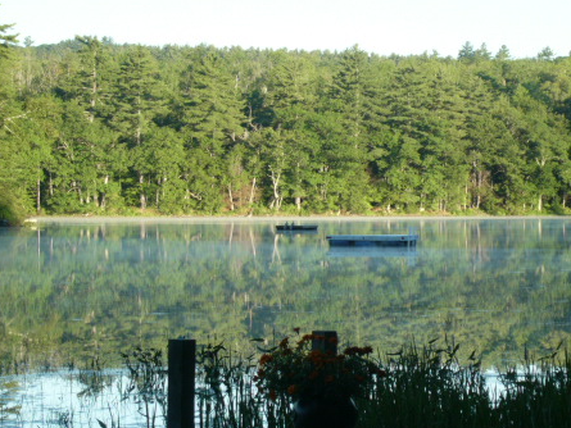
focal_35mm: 151
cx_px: 335
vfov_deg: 9.8
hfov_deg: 13.1
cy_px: 282
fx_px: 2491
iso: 50
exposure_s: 1/60
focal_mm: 17.4
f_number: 4.9
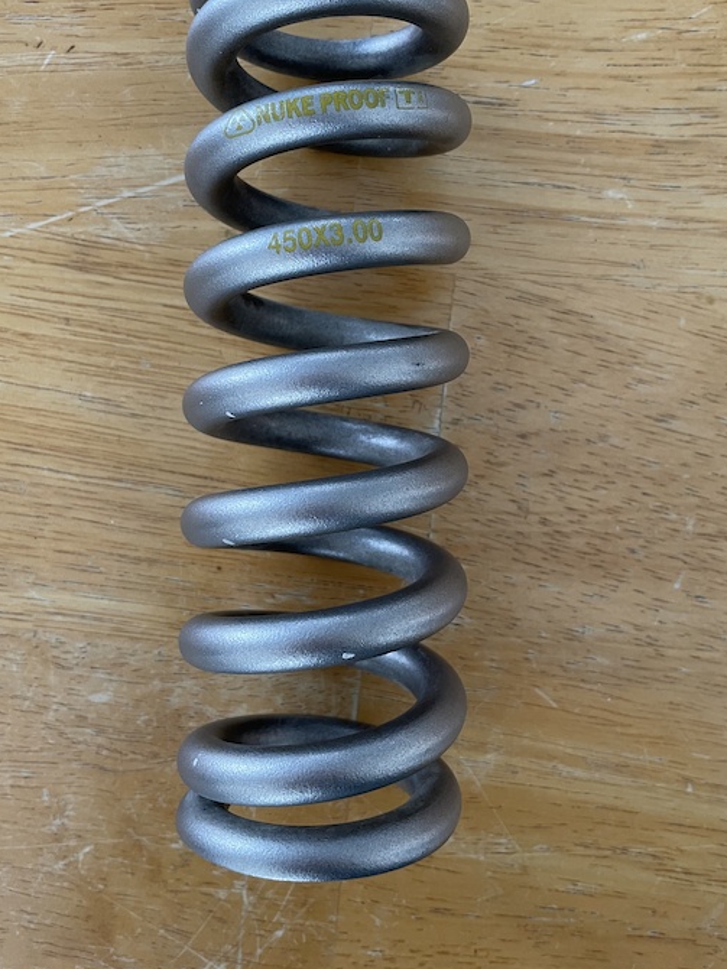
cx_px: 383
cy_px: 410
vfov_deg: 58.1
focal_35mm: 31
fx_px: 868
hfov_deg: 45.4
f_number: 1.6
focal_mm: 4.2
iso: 160
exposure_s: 1/60
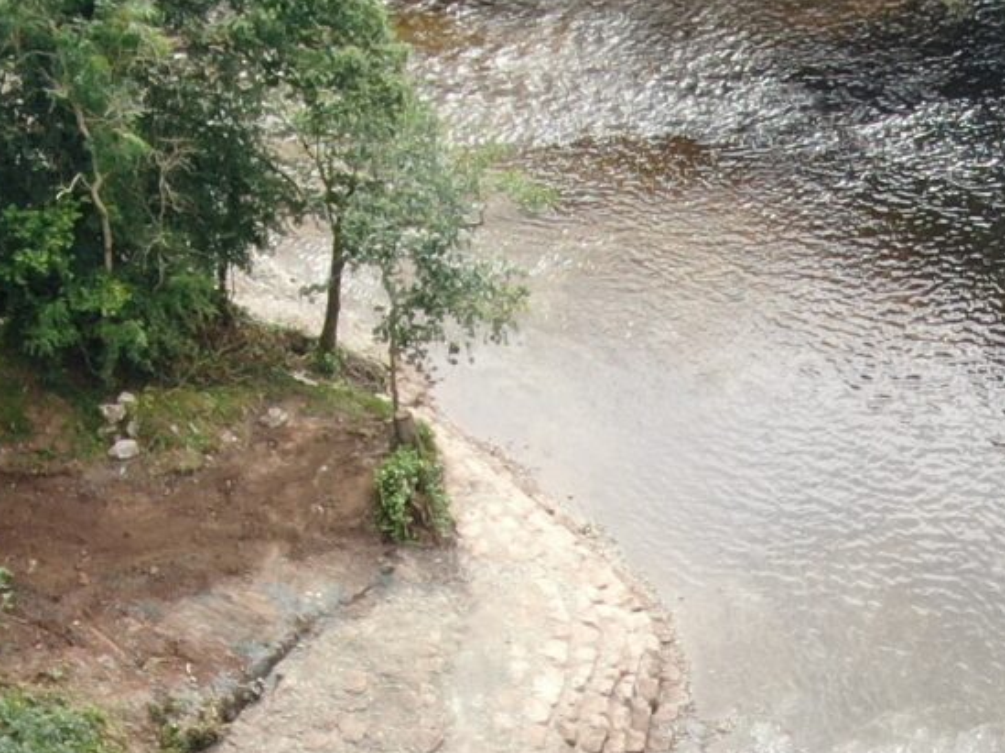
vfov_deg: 10.2
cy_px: 1169
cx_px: 941
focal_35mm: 140
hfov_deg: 13.9
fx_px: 4062
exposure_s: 1/200
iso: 100
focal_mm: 5.22
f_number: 3.1
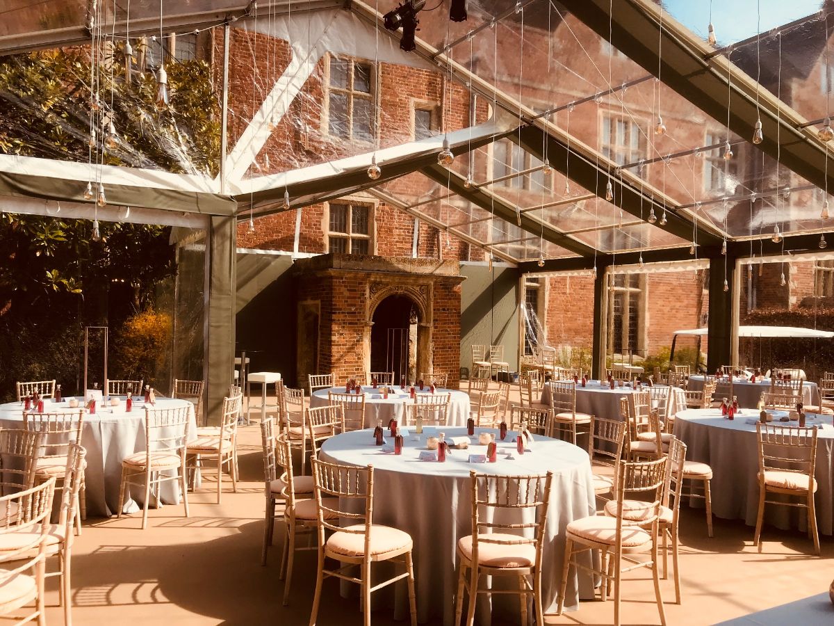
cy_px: 313
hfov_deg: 63.4
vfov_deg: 49.7
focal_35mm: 28
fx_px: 675
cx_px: 417
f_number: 1.8
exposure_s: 1/1597
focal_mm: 3.99
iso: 20
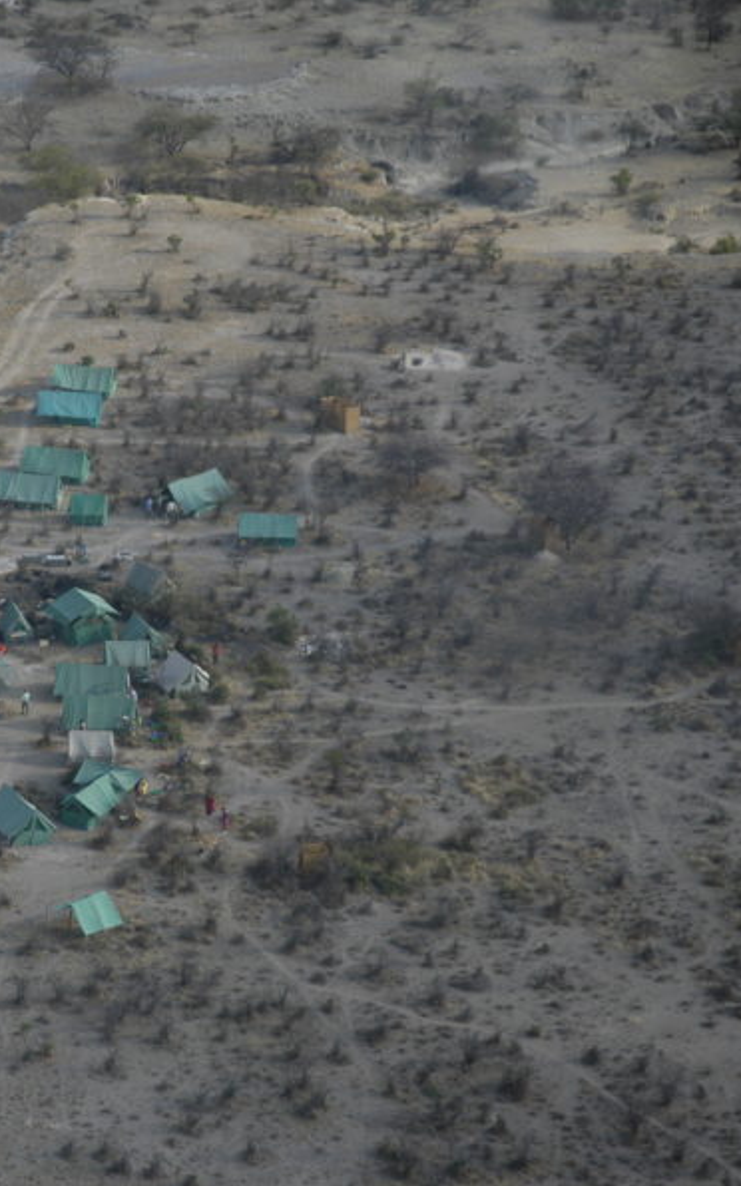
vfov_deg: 14.6
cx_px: 92
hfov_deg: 9.1
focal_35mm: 143
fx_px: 4625
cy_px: 593
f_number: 5
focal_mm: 62
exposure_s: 1/500
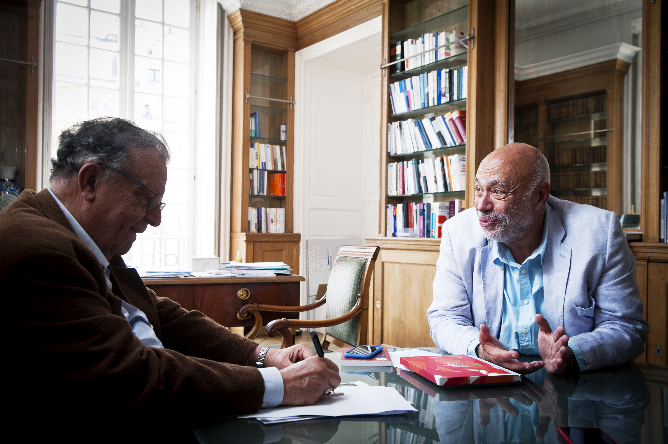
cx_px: 334
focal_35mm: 32
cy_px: 222
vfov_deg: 41.1
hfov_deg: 58.7
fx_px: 593
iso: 500
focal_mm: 32
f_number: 5.6
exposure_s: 1/125
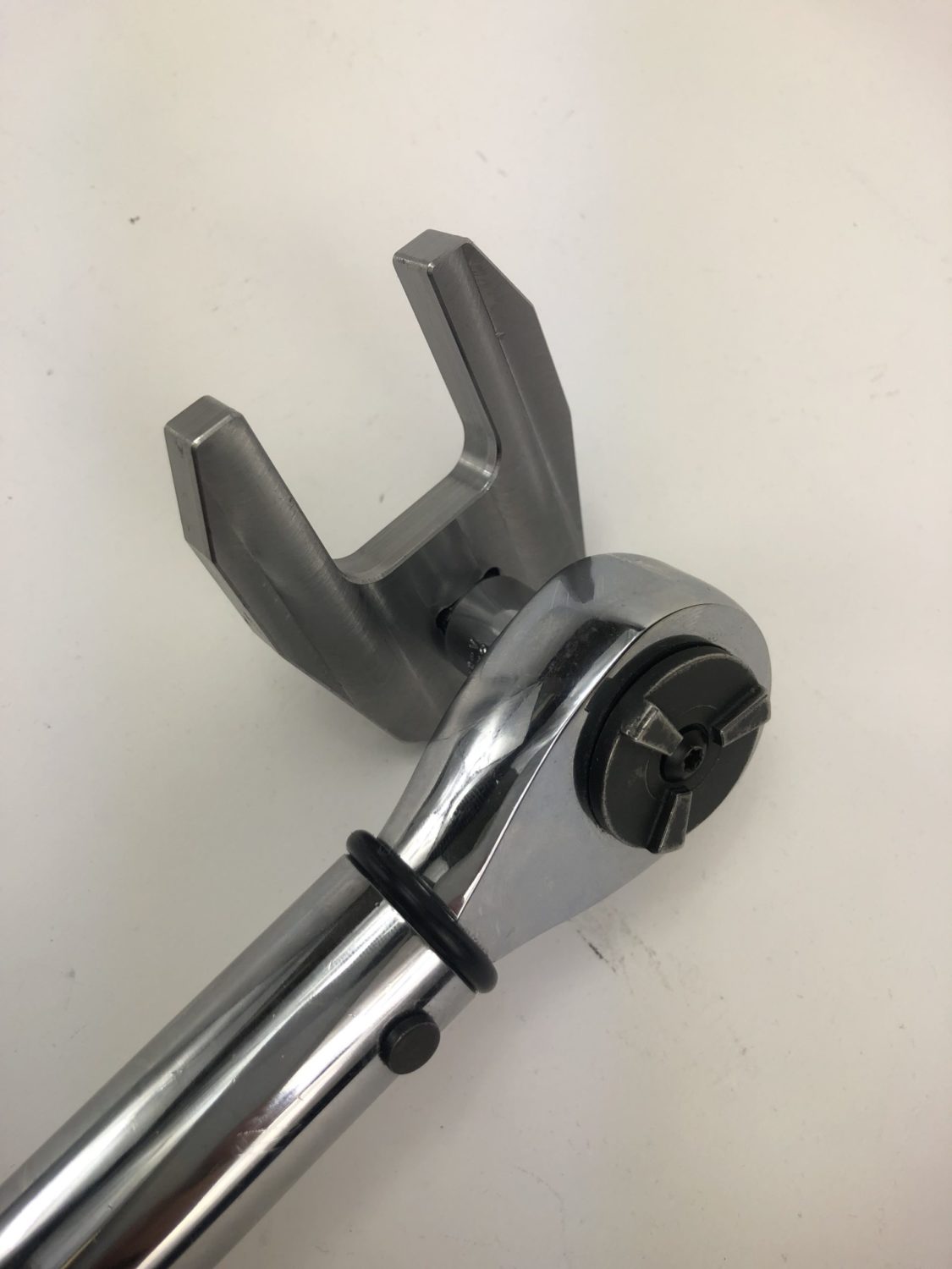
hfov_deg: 49.7
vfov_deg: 63.4
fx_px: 1027
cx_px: 476
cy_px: 634
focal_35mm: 28
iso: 20
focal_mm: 4
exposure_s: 1/810
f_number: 1.8
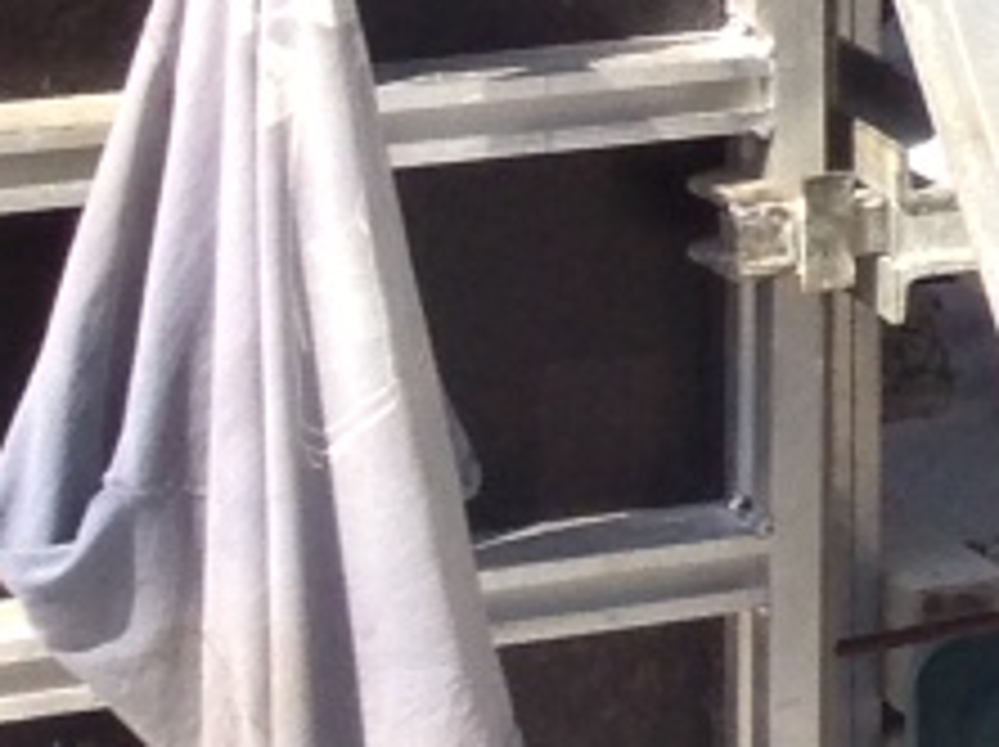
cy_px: -950
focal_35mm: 243
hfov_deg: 7.0
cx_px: 3429
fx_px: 7005
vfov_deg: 5.9
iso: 64
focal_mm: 4.13
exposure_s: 1/1043
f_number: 2.4
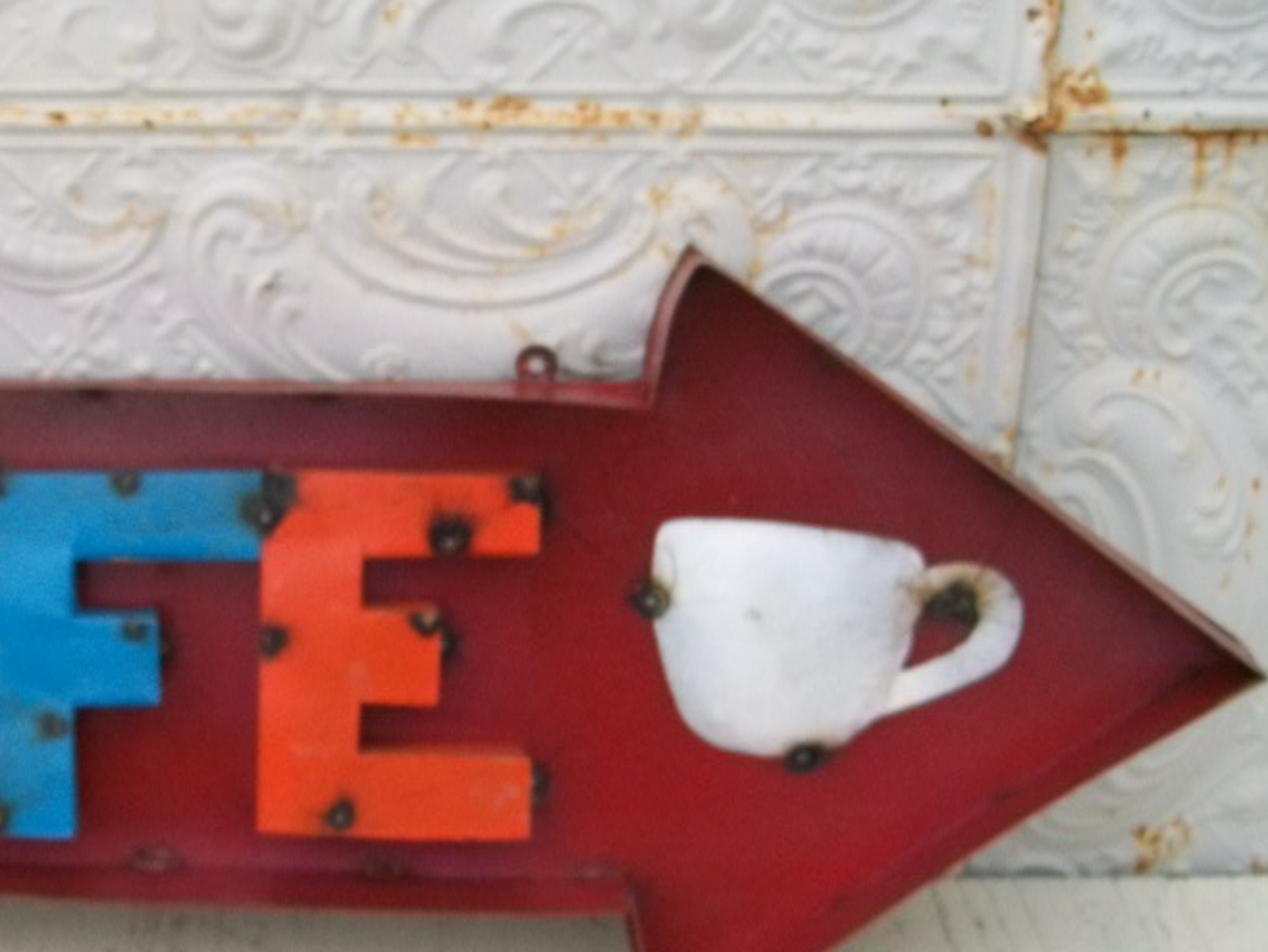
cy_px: 410
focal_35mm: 70
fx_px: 2565
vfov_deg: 21.0
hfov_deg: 26.9
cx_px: 146
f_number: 2.7
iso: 80
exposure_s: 1/100
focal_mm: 6
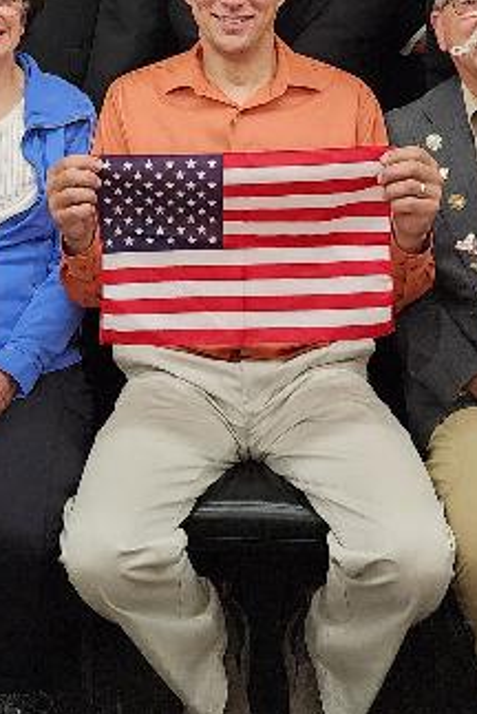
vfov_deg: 25.3
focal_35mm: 74
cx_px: 91
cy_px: -73
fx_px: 1467
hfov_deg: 18.3
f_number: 1.8
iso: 640
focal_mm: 6.4
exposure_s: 1/40
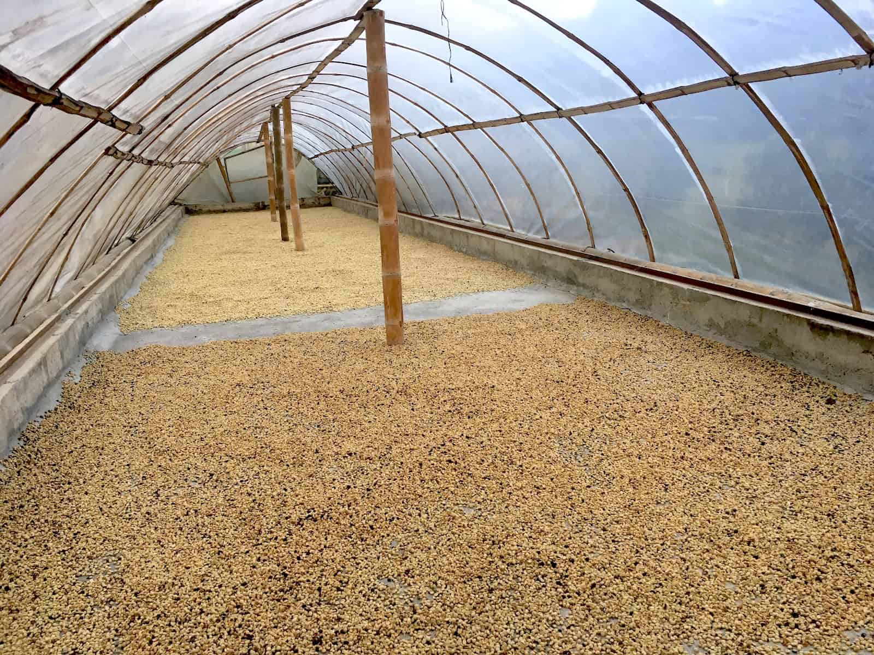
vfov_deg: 48.2
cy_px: 328
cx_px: 437
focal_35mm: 29
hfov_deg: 61.7
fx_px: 732
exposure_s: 1/30
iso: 25
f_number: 2.2
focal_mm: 4.2
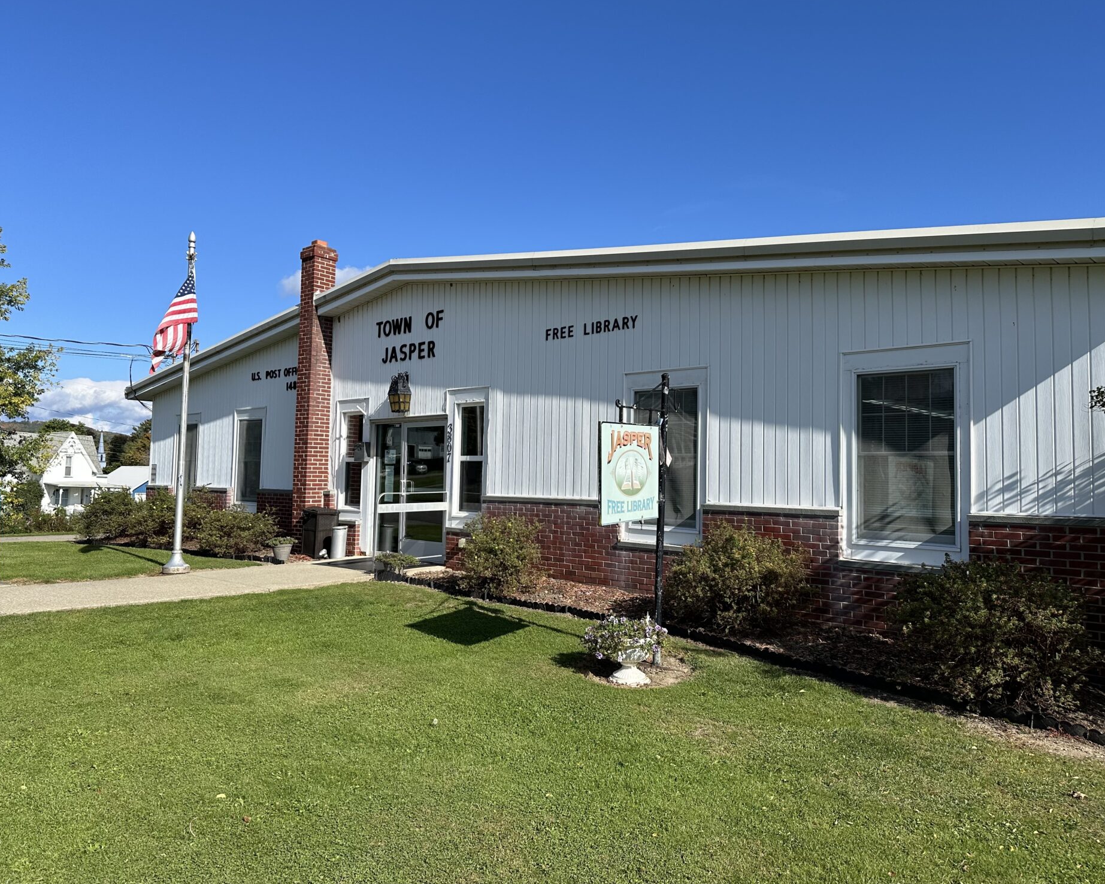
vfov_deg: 54.9
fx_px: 850
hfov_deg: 66.0
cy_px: 437
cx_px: 541
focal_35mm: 26
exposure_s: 1/4762
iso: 80
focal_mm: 6.86
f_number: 1.78
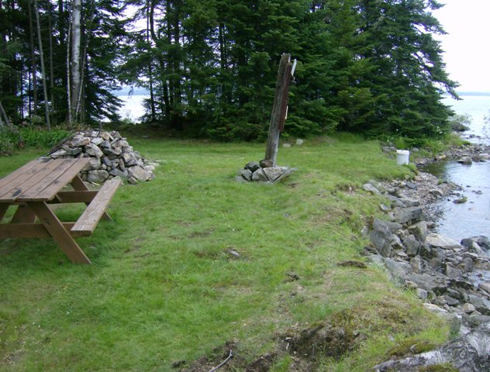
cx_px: 245
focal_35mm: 36
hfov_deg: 51.2
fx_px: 512
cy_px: 186
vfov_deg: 40.0
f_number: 4.7
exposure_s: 1/229
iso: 100
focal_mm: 6
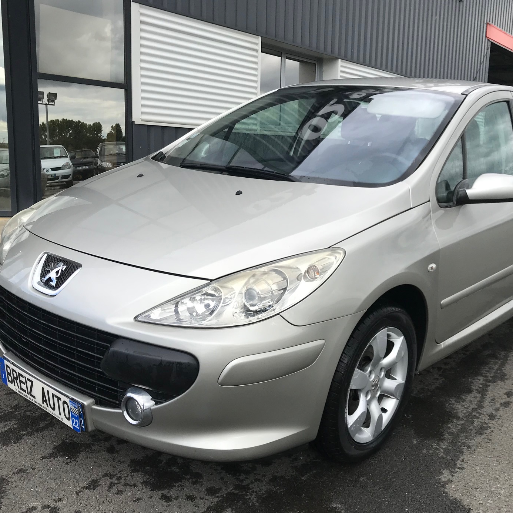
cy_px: 262
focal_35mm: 36
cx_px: 270
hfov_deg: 46.0
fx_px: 604
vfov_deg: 46.0
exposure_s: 1/1041
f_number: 1.8
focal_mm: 3.99
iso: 20
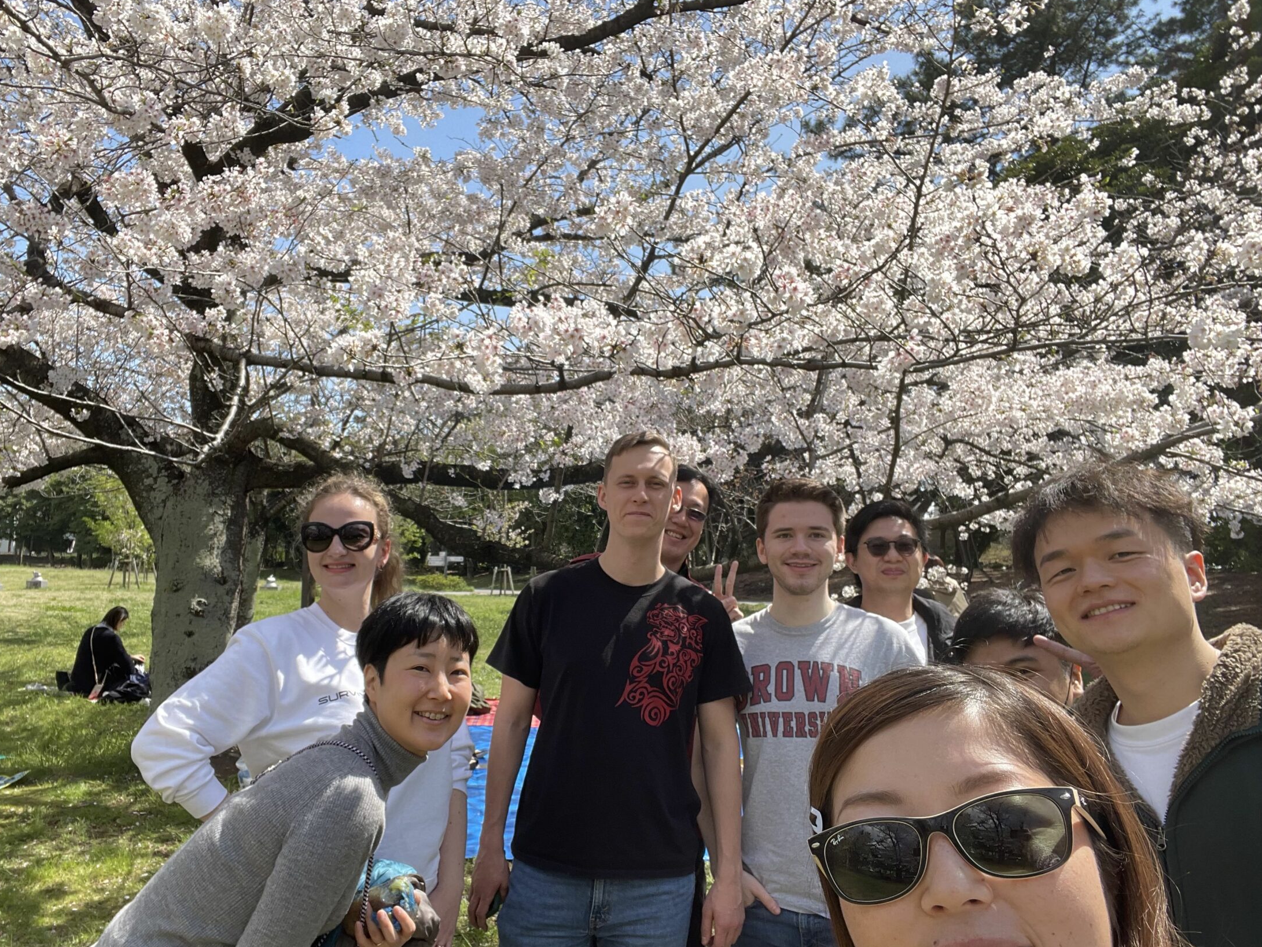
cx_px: 539
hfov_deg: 65.0
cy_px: 513
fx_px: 984
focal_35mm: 27
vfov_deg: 51.3
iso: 25
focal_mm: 2.71
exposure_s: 1/491
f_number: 2.2
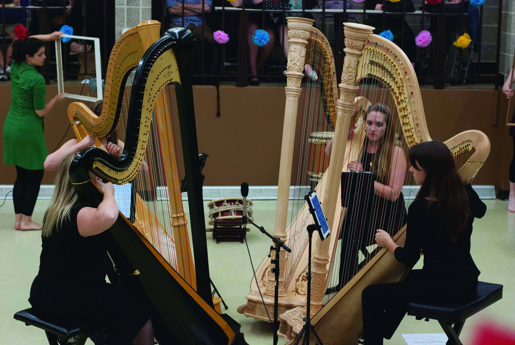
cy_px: 172
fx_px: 1074
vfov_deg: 18.2
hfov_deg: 27.0
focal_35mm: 75
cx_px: 258
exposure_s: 1/80
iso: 800
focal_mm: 50
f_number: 4.5
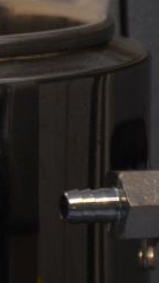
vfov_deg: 3.9
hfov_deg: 2.2
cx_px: -205
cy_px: -143
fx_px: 4104
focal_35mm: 546
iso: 1000
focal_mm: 70
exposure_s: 1/30
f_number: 5.3
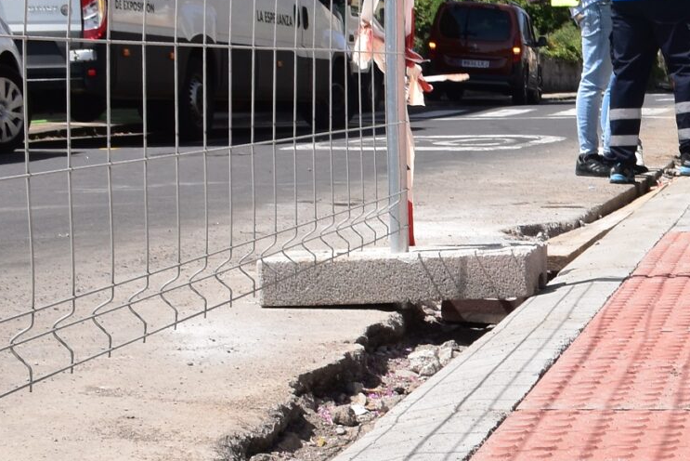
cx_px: 975
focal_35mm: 93
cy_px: 363
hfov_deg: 19.6
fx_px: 1783
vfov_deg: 14.6
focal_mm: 18
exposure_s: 1/500
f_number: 11
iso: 200
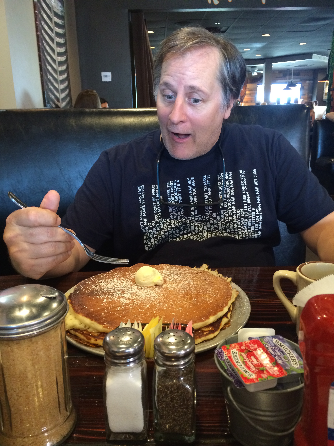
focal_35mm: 29
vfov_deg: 61.7
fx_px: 373
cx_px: 167
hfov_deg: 48.2
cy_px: 223
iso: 250
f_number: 2.2
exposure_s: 1/30
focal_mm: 4.15
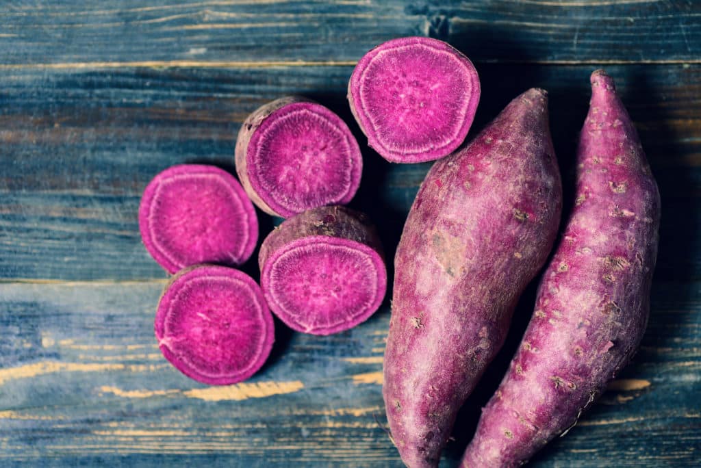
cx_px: 350
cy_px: 234
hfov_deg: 22.6
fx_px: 1753
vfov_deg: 15.2
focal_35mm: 90
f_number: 5
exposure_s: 1/125
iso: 100
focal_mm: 90
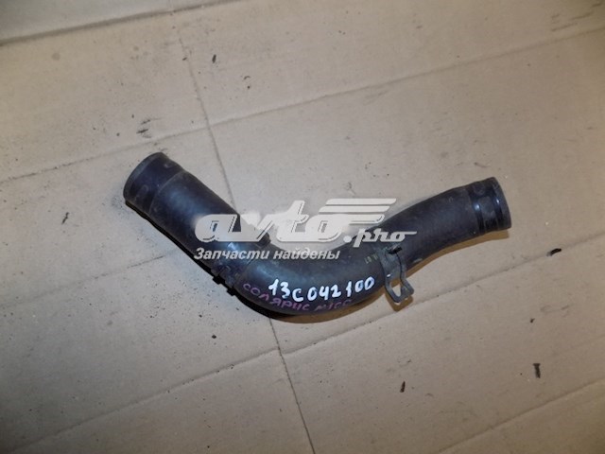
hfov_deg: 73.9
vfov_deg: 58.9
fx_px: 402
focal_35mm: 23
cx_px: 302
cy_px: 227
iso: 200
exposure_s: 1/30
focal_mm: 4
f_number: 3.1
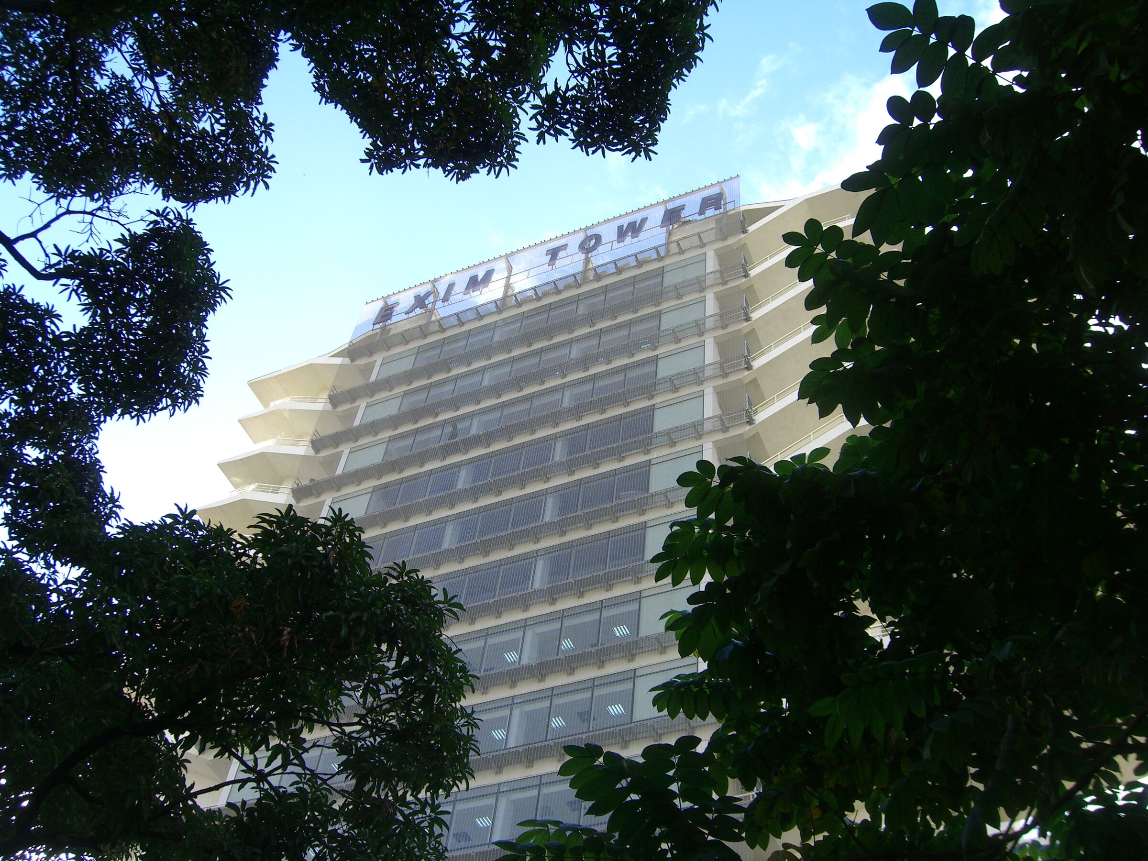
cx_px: 574
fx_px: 1260
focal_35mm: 38
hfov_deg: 49.0
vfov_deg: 37.7
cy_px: 430
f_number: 4
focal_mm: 7.9
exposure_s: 1/160
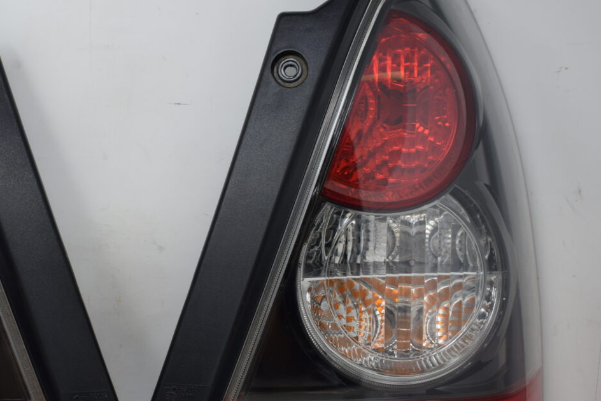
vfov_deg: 19.2
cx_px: 124
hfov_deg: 28.0
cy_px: 255
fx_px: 1182
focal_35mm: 71
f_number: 5.6
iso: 400
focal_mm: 29
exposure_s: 1/125
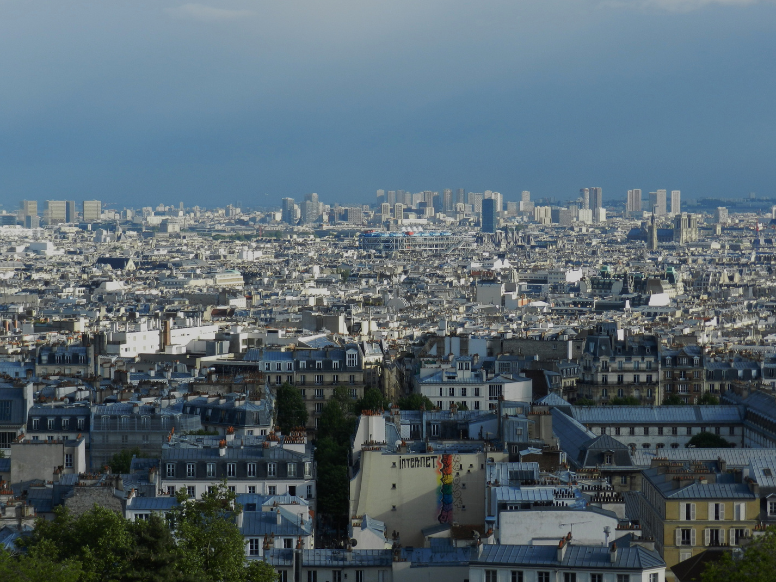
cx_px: 385
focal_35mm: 101
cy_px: 293
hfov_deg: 19.5
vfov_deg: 14.6
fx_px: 2264
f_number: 4.6
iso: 160
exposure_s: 1/640
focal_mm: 17.7
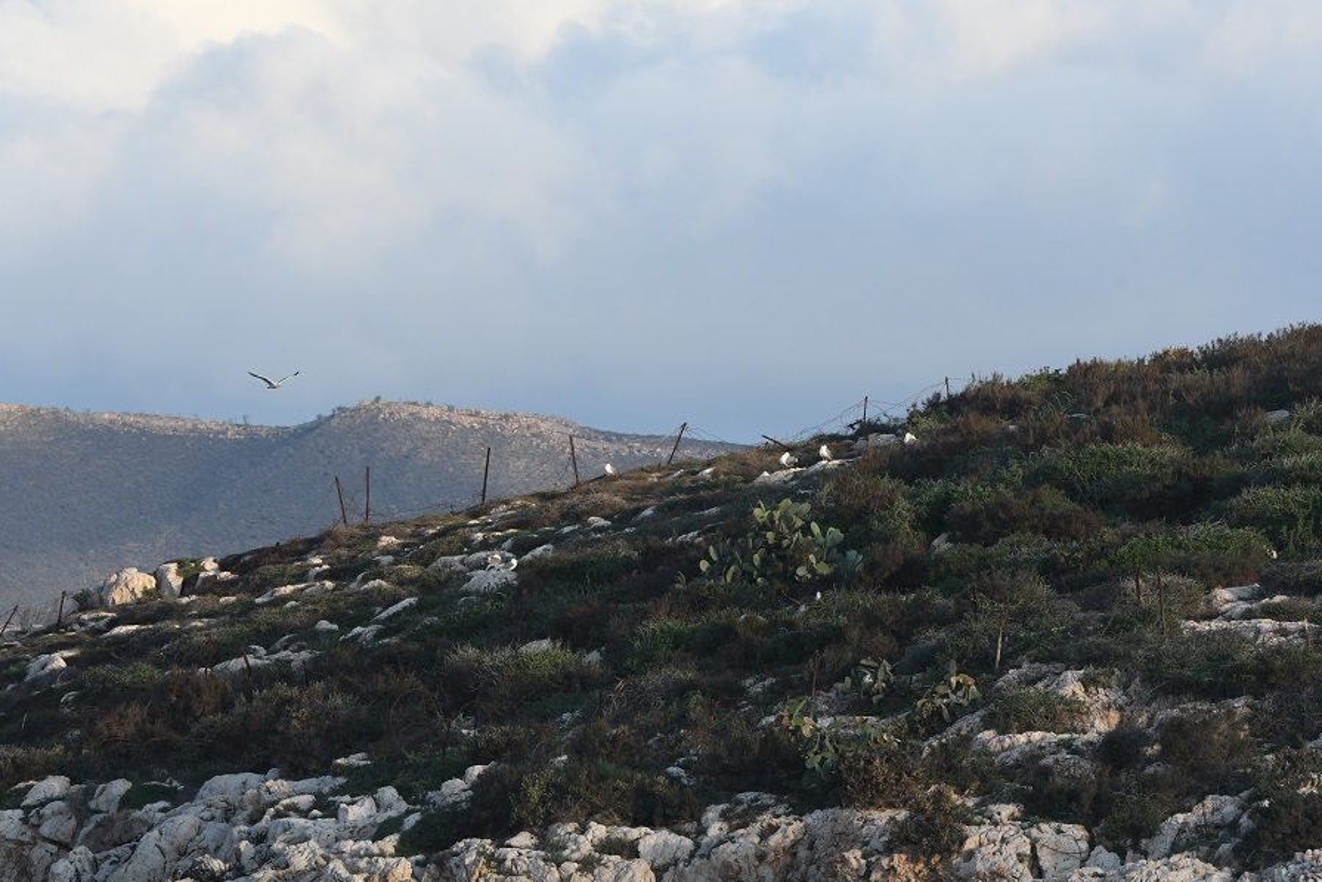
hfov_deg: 5.5
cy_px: 442
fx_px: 13846
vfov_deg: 3.6
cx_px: 663
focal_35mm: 377
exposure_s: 1/640
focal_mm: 250
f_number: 9
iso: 800
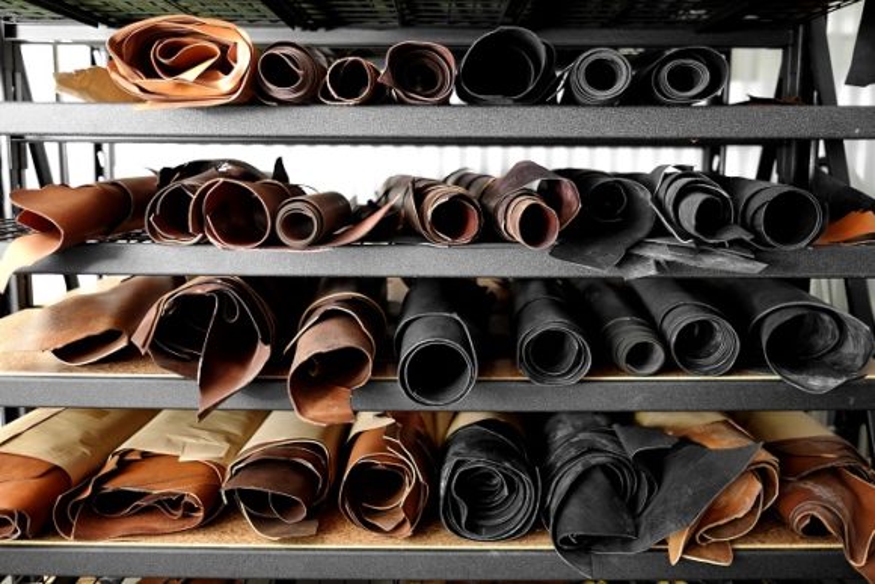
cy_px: 292
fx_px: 851
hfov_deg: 54.4
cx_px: 438
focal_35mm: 35
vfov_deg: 37.9
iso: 800
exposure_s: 1/4.3
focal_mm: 23
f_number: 1.4
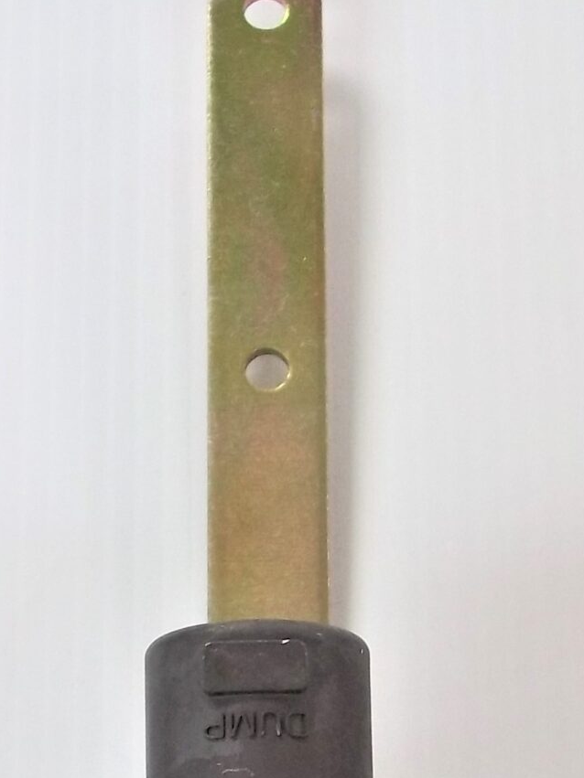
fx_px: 1733
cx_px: 290
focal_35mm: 77
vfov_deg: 24.4
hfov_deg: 19.1
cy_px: 744
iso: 90
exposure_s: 1/30
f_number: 2.9
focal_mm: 5.7
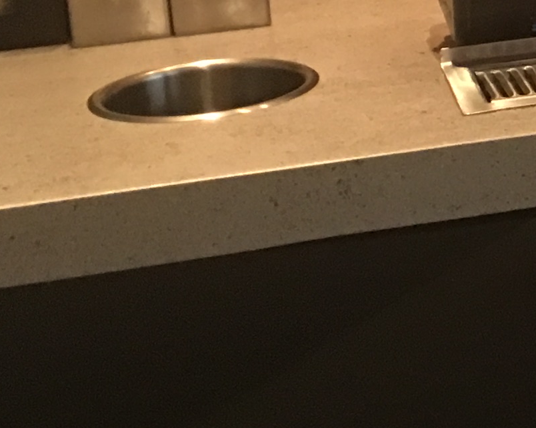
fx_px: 2252
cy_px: -91
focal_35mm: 142
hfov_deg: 11.3
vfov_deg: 10.7
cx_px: 1282
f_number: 2.2
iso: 100
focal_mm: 4.15
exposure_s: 1/15
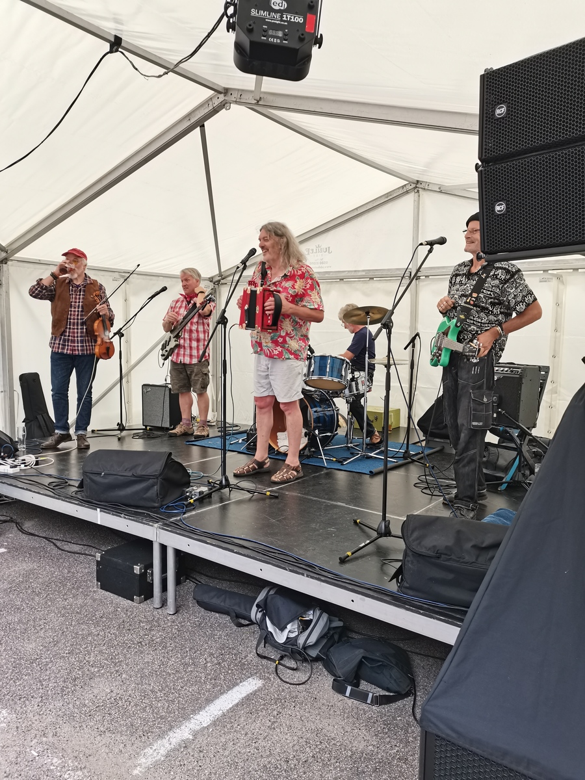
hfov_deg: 53.1
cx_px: 292
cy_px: 390
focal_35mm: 26
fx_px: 586
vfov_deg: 67.3
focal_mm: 5.58
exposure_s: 1/99.9
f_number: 1.8
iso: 50
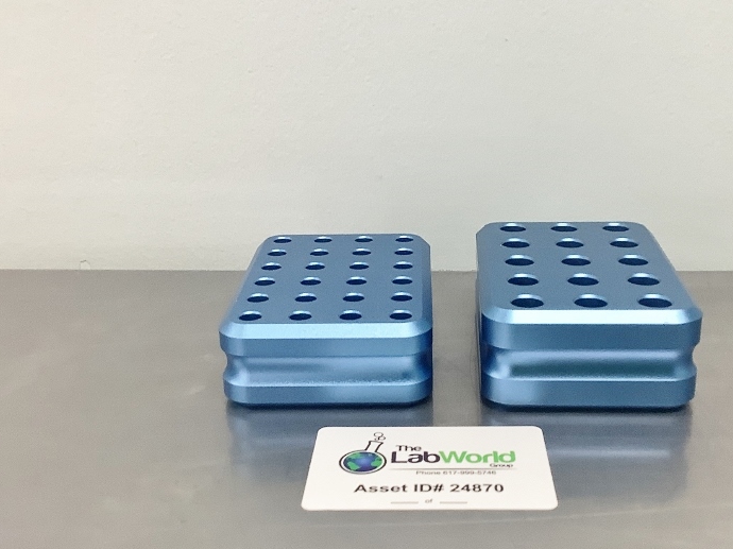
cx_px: 420
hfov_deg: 41.2
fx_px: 974
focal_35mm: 46
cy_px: 305
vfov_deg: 31.5
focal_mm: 3.3
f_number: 2.4
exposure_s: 1/60
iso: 125
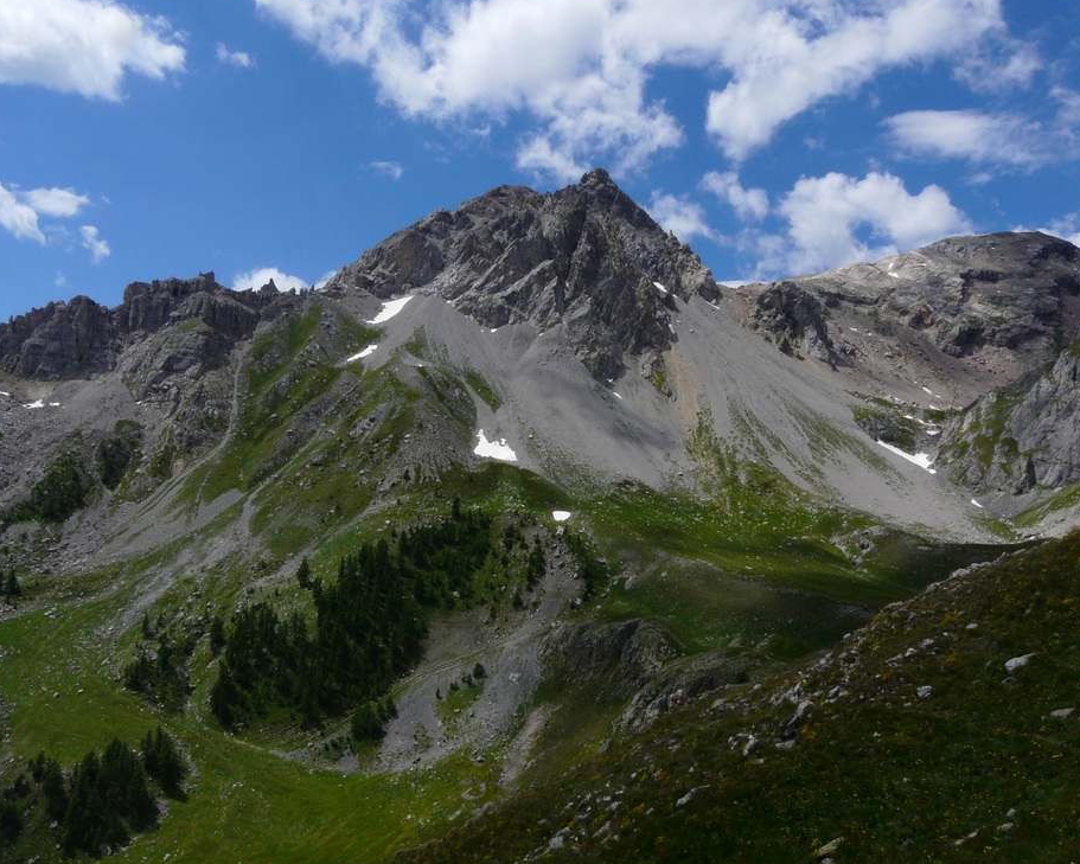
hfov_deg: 58.8
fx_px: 959
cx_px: 523
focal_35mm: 30
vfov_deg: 48.5
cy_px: 428
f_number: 8
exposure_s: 1/400
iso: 100
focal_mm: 4.6
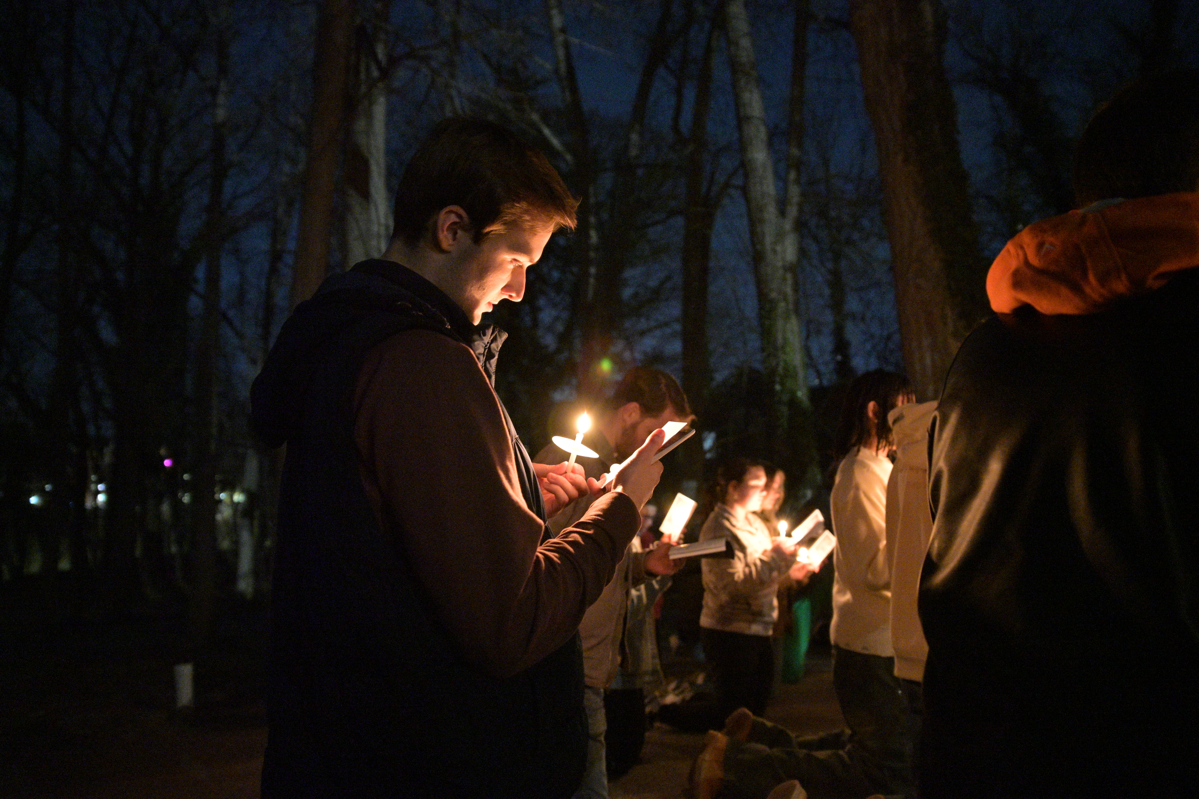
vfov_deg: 53.1
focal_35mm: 24
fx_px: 799
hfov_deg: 73.7
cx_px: 600
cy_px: 400
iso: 10000
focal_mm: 24
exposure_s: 1/30
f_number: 2.8
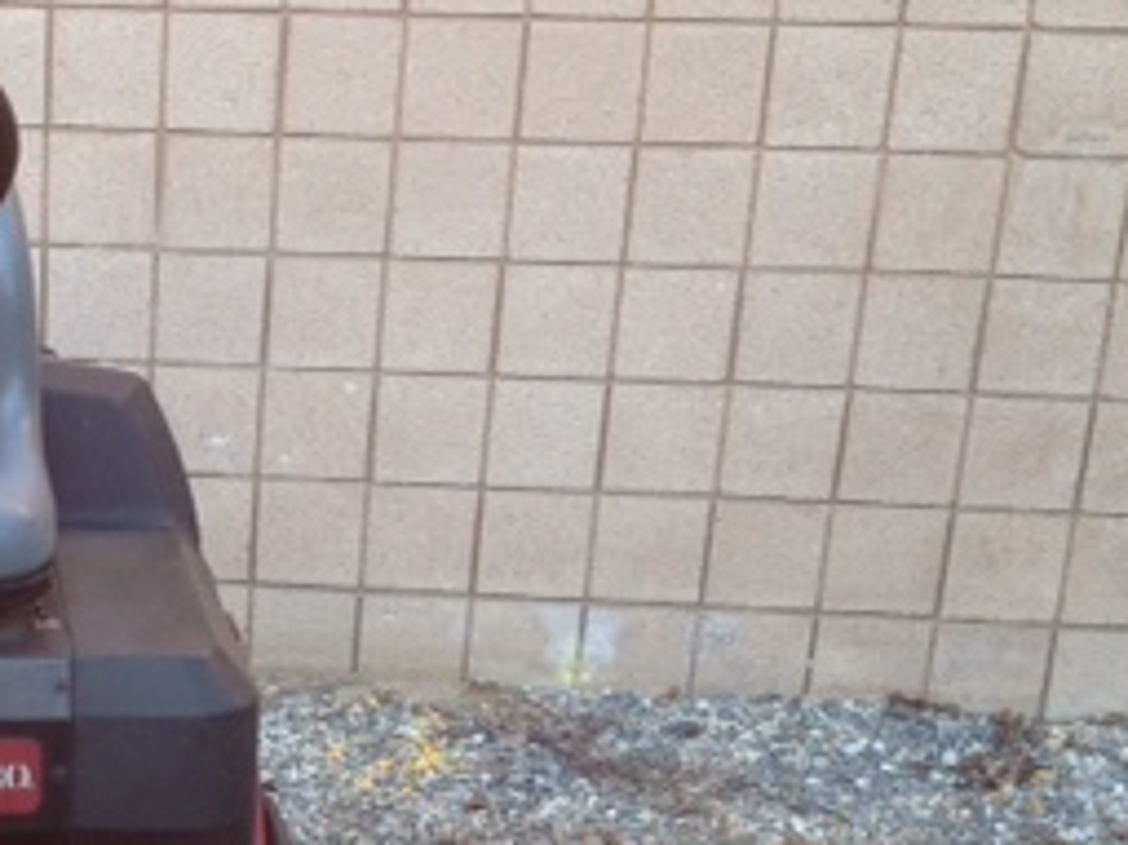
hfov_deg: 21.4
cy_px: 885
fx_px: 2866
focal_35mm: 88
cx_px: -22
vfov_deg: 16.4
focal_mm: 4.28
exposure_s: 1/120
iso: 80
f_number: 2.4
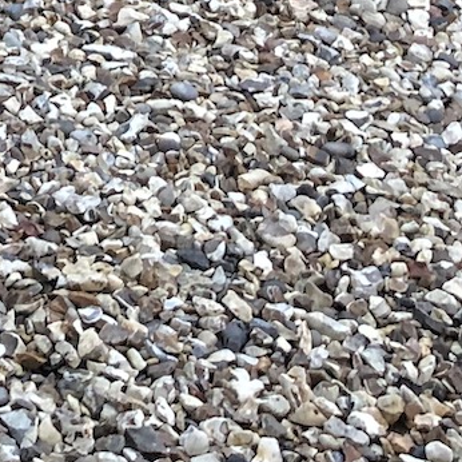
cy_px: -491
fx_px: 2159
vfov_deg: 11.0
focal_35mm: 143
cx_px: -374
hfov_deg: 11.3
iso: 40
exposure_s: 1/17
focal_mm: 4
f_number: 1.8
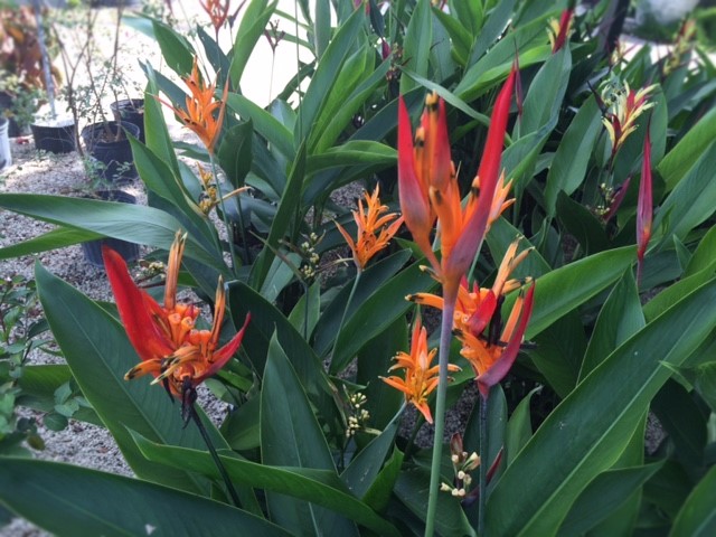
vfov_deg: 48.2
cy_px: 268
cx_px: 358
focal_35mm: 29
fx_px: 600
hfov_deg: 61.7
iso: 32
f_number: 2.2
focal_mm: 4.15
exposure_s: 1/224
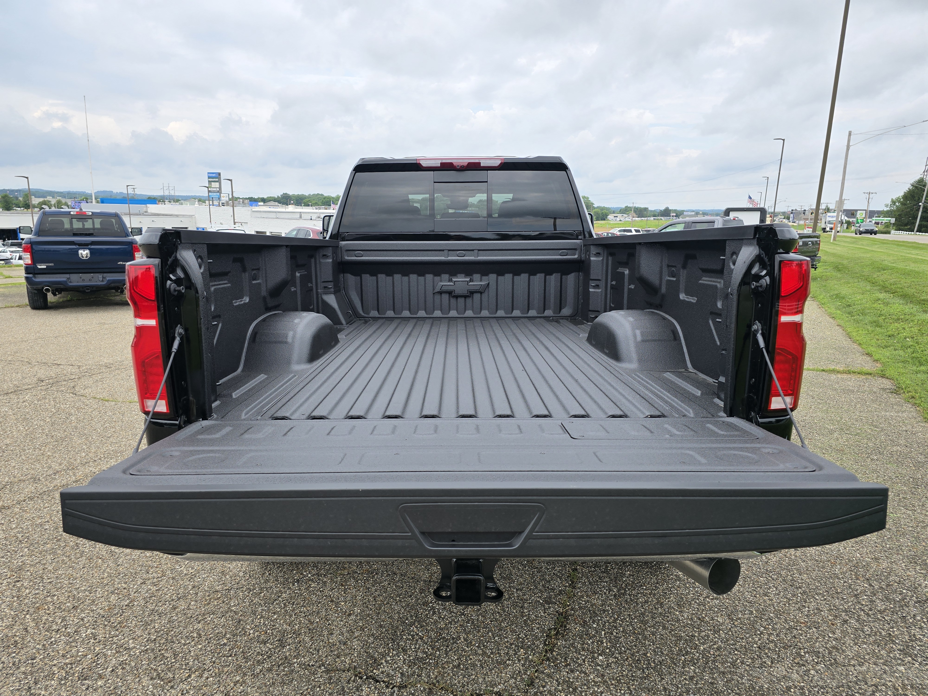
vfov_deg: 58.9
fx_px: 617
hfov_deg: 73.9
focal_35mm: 23
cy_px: 348
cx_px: 464
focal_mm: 6.3
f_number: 1.7
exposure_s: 1/488
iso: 12
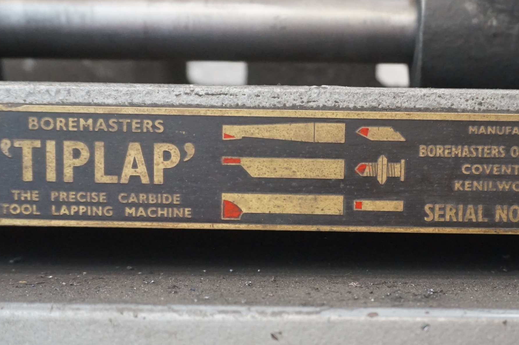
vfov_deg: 21.6
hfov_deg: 31.8
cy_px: 196
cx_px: 316
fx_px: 906
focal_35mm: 63
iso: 2000
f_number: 4.5
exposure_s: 1/60
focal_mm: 23
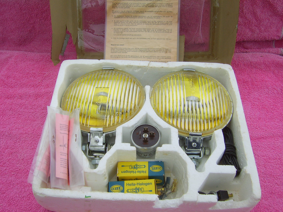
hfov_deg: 49.0
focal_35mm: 38
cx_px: 142
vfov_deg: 37.7
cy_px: 106
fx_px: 311
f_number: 4
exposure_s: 1/100
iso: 50
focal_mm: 7.8
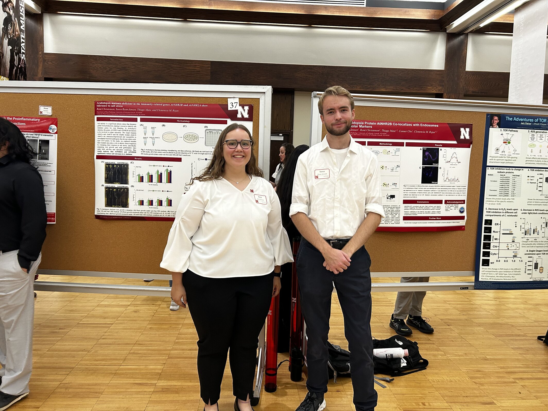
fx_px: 412
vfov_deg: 53.1
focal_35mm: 26
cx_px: 274
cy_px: 206
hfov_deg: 67.3
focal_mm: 5.7
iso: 160
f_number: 1.5
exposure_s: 1/60
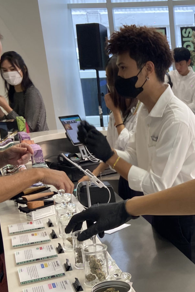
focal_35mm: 58
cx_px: 236
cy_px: 210
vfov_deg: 33.9
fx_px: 471
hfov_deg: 21.6
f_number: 1.8
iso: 125
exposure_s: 1/100
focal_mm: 4.25
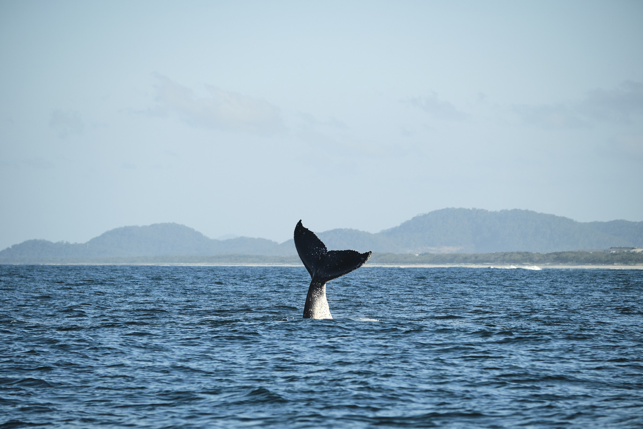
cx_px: 322
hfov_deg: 9.8
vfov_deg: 6.5
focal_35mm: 210
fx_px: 3751
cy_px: 214
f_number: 4
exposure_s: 1/1600
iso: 400
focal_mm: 140
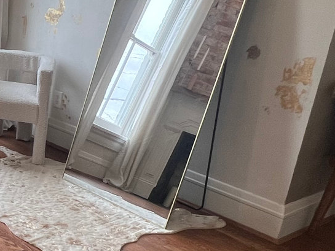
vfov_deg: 26.6
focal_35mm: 55
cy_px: 141
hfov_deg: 27.8
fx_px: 532
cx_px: -121
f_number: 1.8
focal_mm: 1.57
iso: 64
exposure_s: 1/120
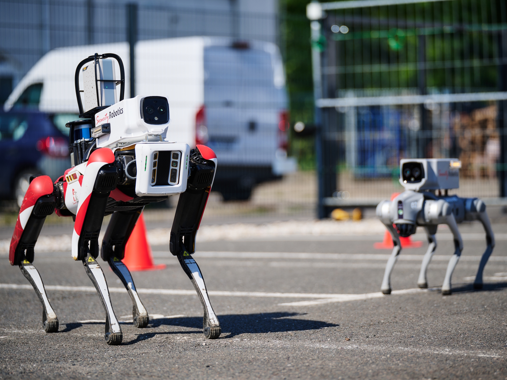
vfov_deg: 10.1
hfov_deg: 13.4
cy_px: 189
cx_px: 265
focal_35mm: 147
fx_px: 2153
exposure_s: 1/800
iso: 32
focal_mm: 135
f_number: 2.8
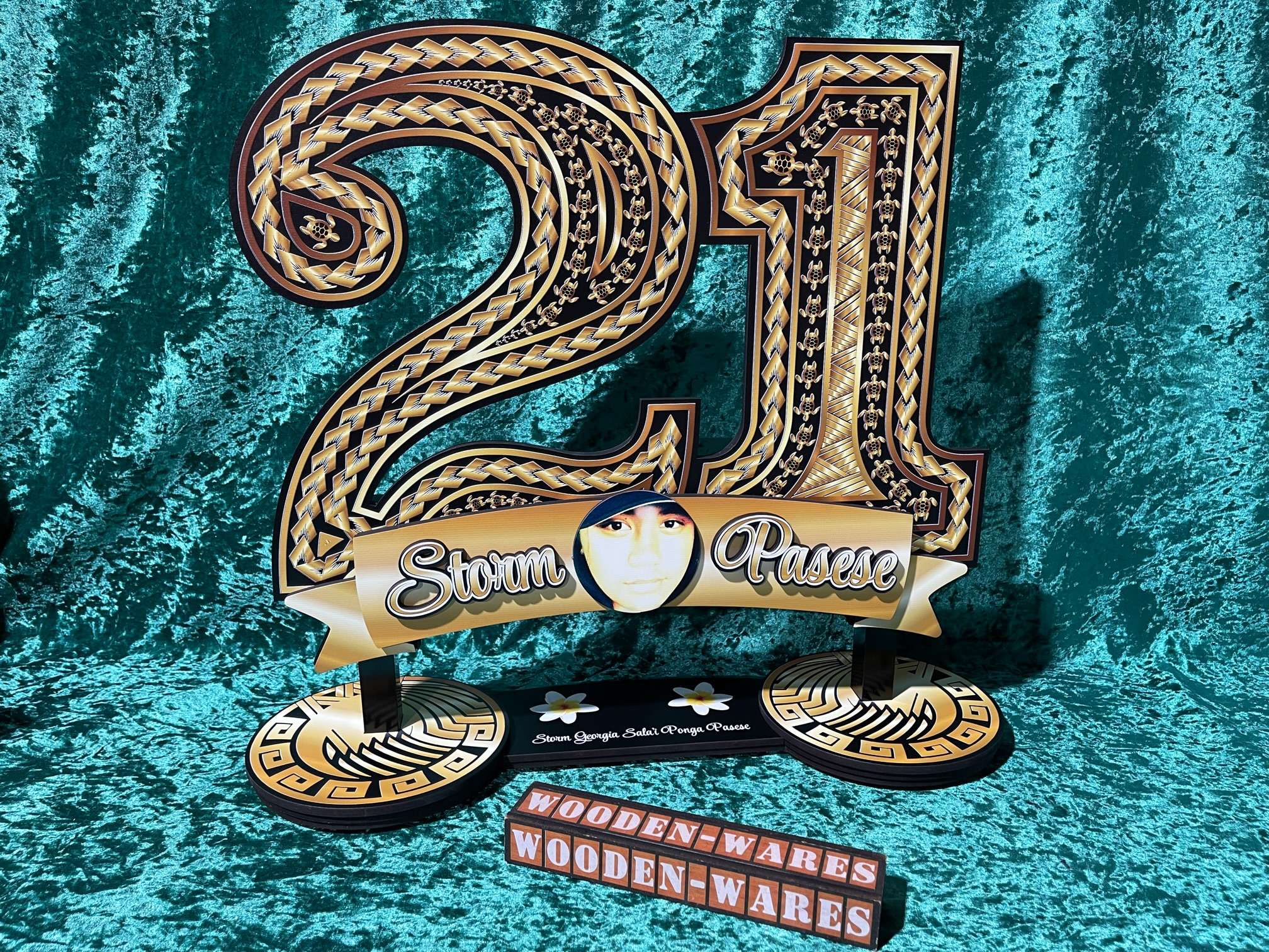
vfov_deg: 53.1
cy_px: 476
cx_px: 634
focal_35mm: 26
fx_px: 953
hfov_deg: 67.3
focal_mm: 5.1
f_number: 1.6
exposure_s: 1/50
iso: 100
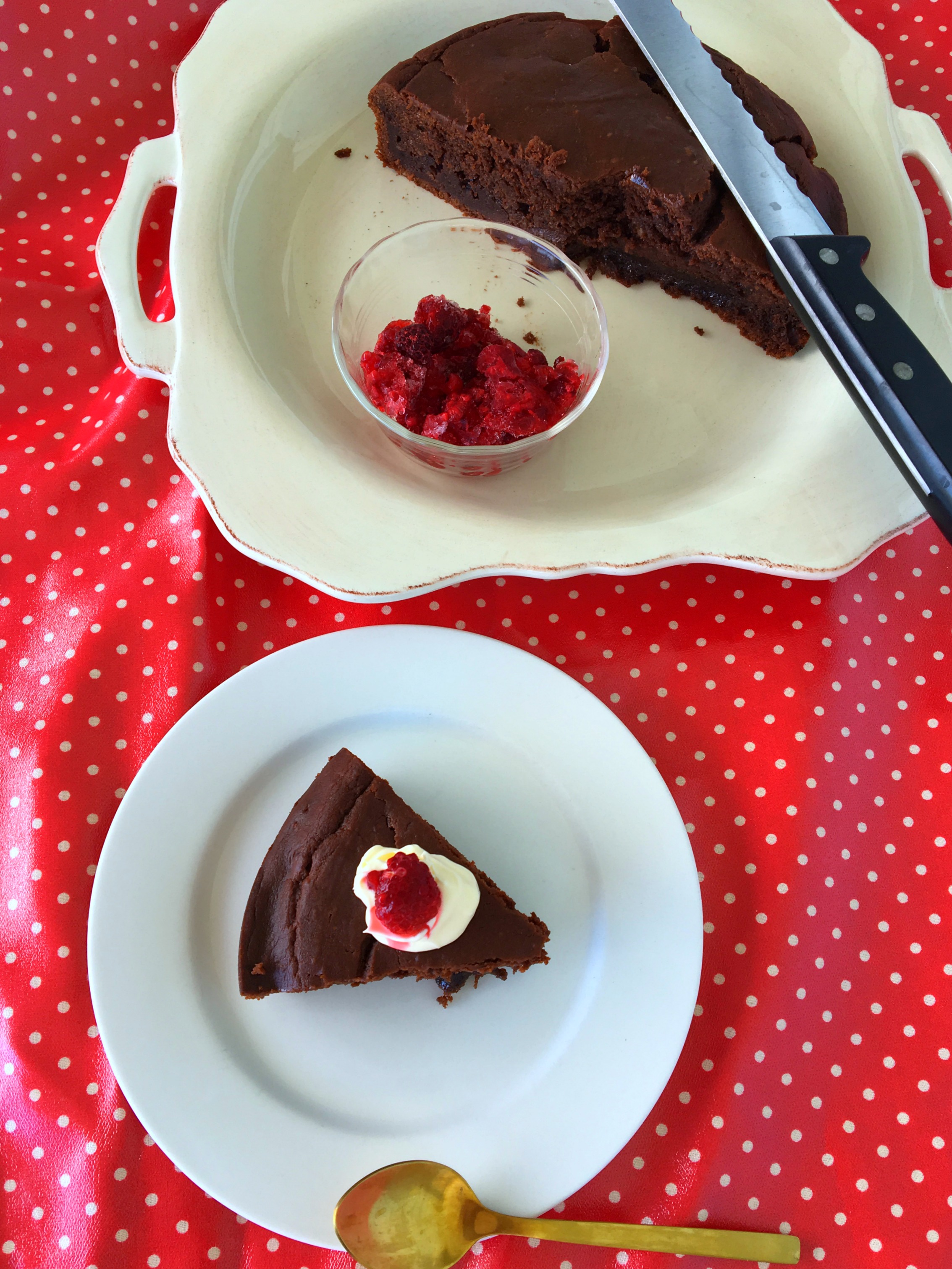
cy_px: 634
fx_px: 1063
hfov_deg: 48.2
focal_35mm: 29
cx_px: 476
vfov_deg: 61.7
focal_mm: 4.15
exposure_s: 1/100
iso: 25
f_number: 2.2
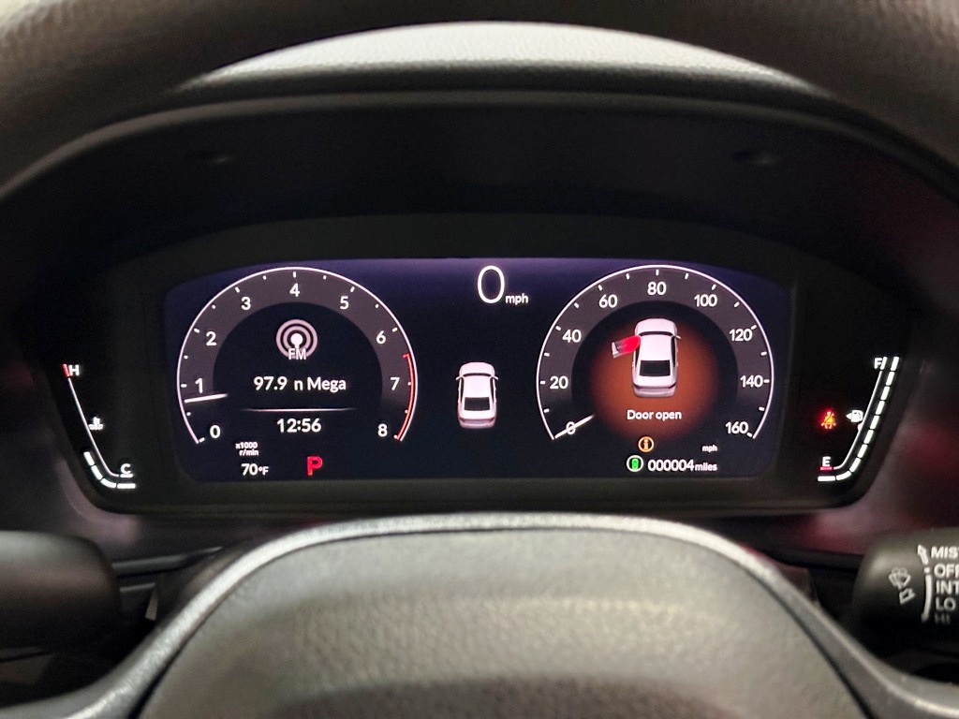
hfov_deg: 39.7
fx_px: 1330
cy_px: 360
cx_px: 480
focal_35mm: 48
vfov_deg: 30.3
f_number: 1.78
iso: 640
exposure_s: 1/24
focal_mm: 6.86
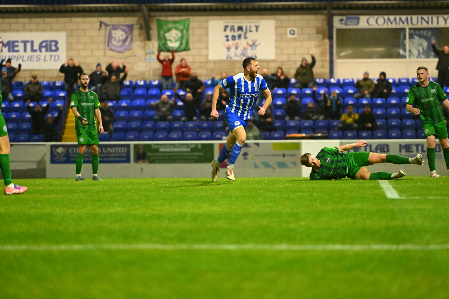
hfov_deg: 10.3
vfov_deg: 6.9
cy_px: 150
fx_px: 2494
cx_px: 224
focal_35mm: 200
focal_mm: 200
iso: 18000
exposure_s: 1/1250
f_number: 2.8
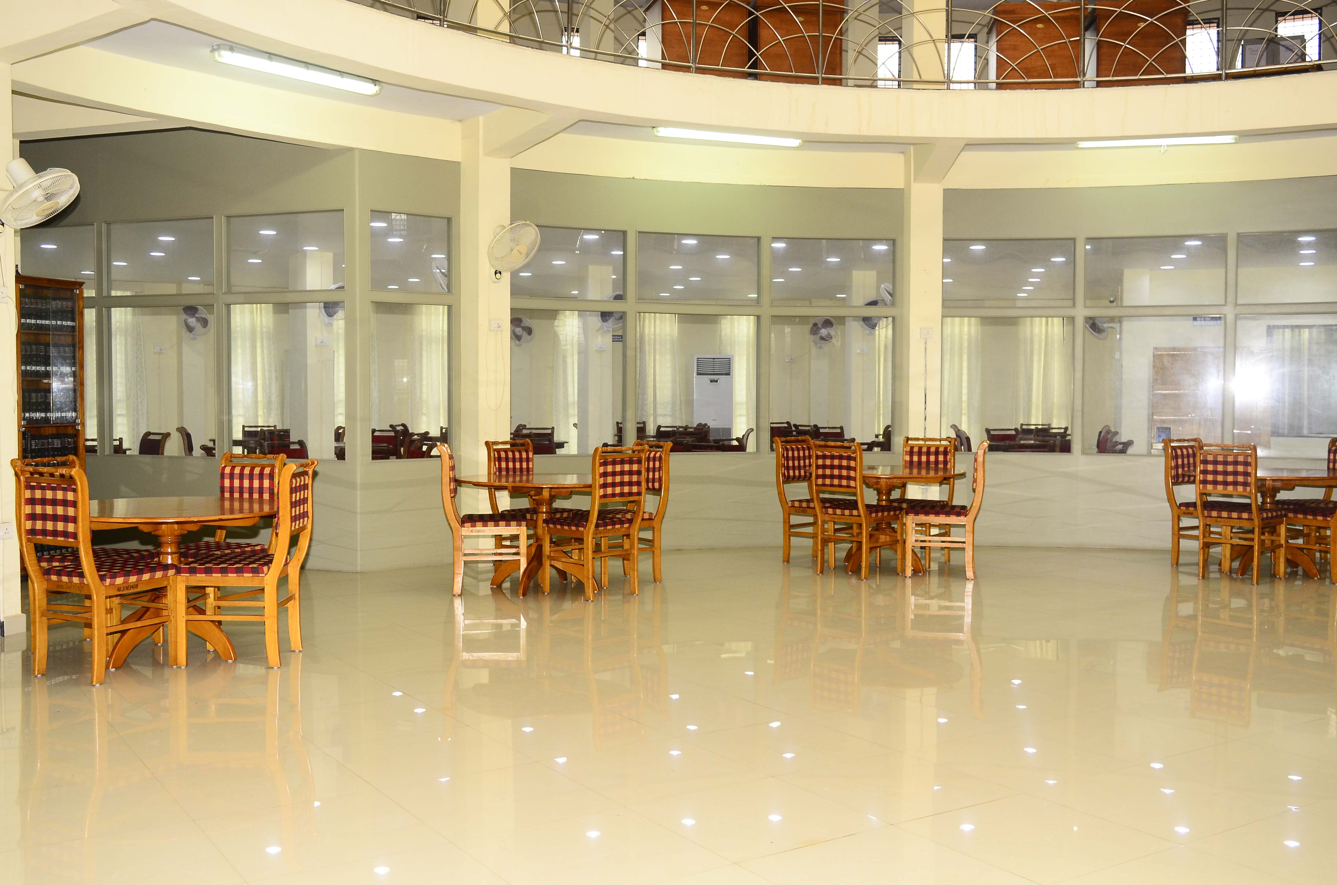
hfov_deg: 53.2
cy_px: 442
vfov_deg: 36.7
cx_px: 668
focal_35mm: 36
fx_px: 1334
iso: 640
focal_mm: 24
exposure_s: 1/80
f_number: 5.6
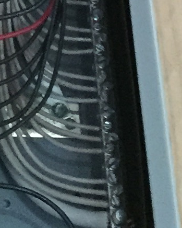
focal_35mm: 212
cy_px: -355
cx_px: -233
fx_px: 1427
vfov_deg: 8.2
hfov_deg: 6.9
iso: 500
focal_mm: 4.15
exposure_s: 1/15
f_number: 2.2
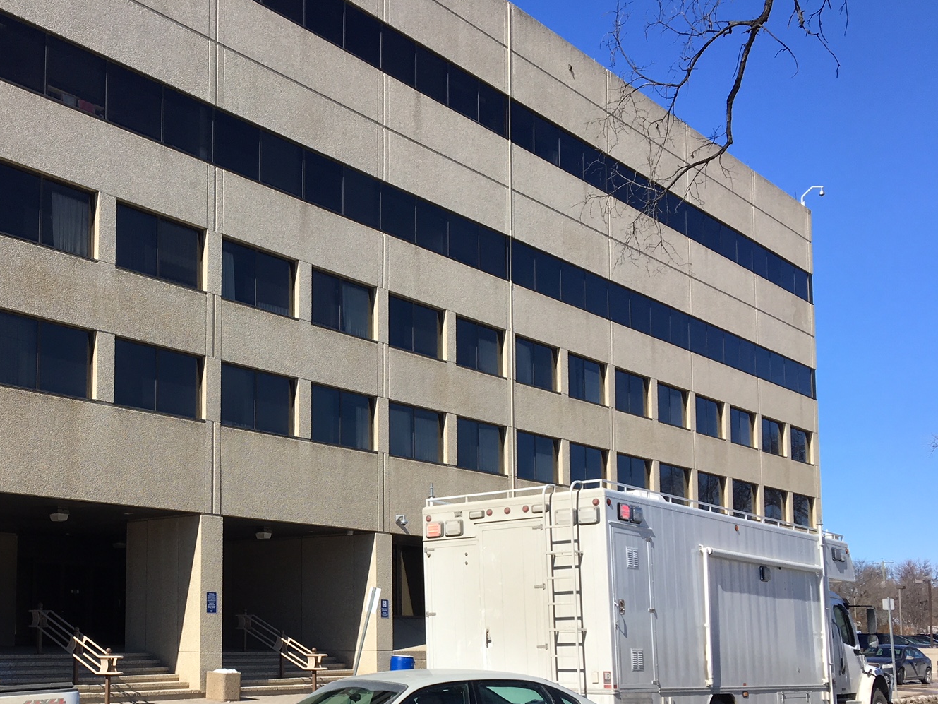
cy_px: 520
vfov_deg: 32.3
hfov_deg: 41.6
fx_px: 1192
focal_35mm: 44
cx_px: 231
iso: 25
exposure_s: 1/2079
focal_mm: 4.15
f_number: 2.2
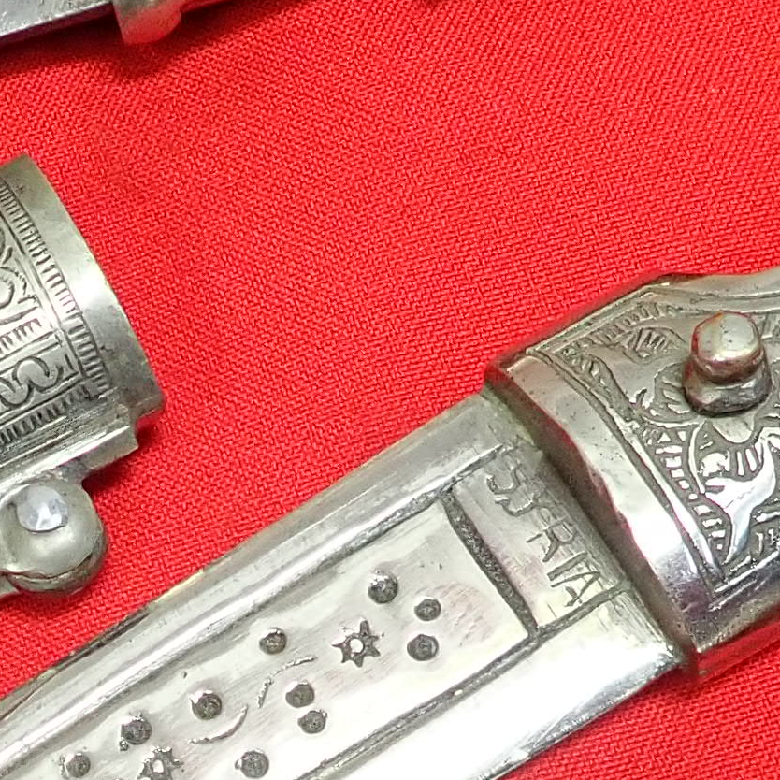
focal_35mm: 106
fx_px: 2702
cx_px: 98
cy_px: 876
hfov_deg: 16.2
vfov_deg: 15.9
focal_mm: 4.5
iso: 250
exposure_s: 1/50
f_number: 2
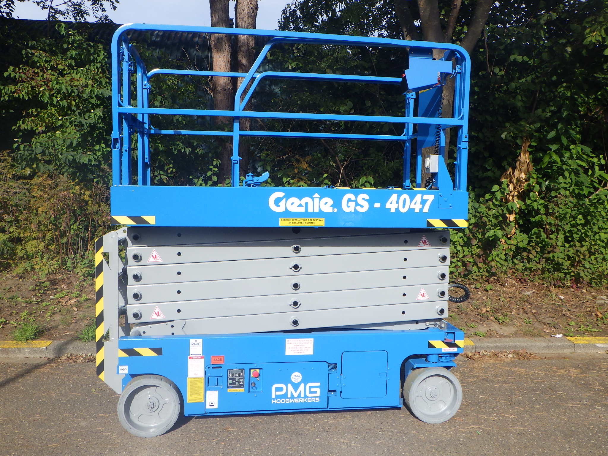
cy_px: 228
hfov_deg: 63.4
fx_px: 492
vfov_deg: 49.7
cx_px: 304
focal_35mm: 28
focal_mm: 5
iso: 125
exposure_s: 1/800
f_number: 4.2
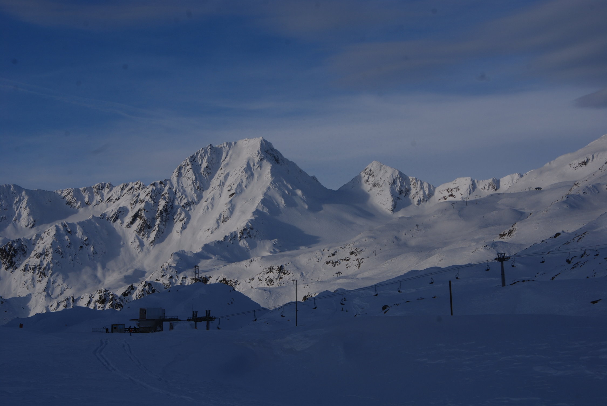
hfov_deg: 27.0
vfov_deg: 18.2
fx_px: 1266
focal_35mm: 75
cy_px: 203
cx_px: 304
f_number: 14
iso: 100
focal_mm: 50
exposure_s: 1/250
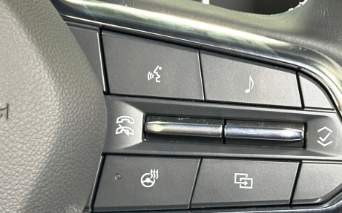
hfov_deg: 18.4
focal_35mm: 113
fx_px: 1053
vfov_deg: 11.6
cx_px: 211
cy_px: 116
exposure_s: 1/40
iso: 500
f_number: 1.78
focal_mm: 6.86
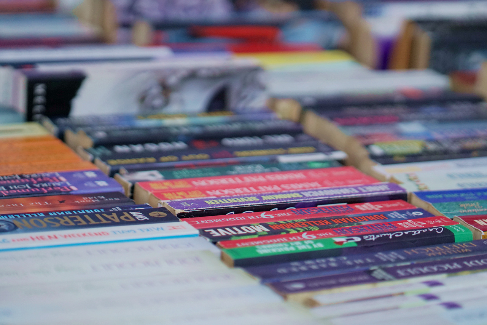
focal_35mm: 128
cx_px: 244
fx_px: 1724
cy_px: 162
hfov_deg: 16.1
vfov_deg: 10.8
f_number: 1.8
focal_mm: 85
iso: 800
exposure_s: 1/4000
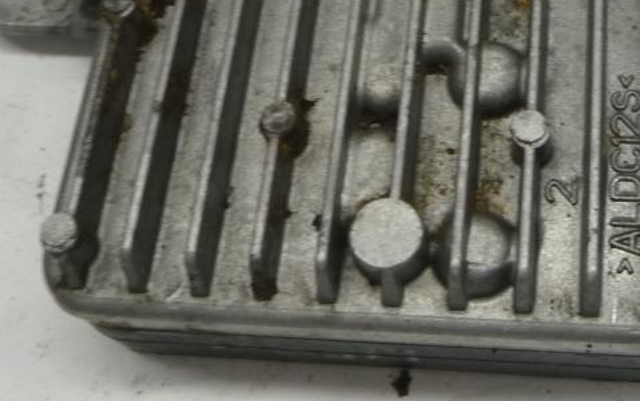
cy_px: 8
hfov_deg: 31.7
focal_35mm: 63
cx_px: 502
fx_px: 1100
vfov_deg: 20.1
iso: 200
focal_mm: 4.7
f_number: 3.3
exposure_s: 1/30
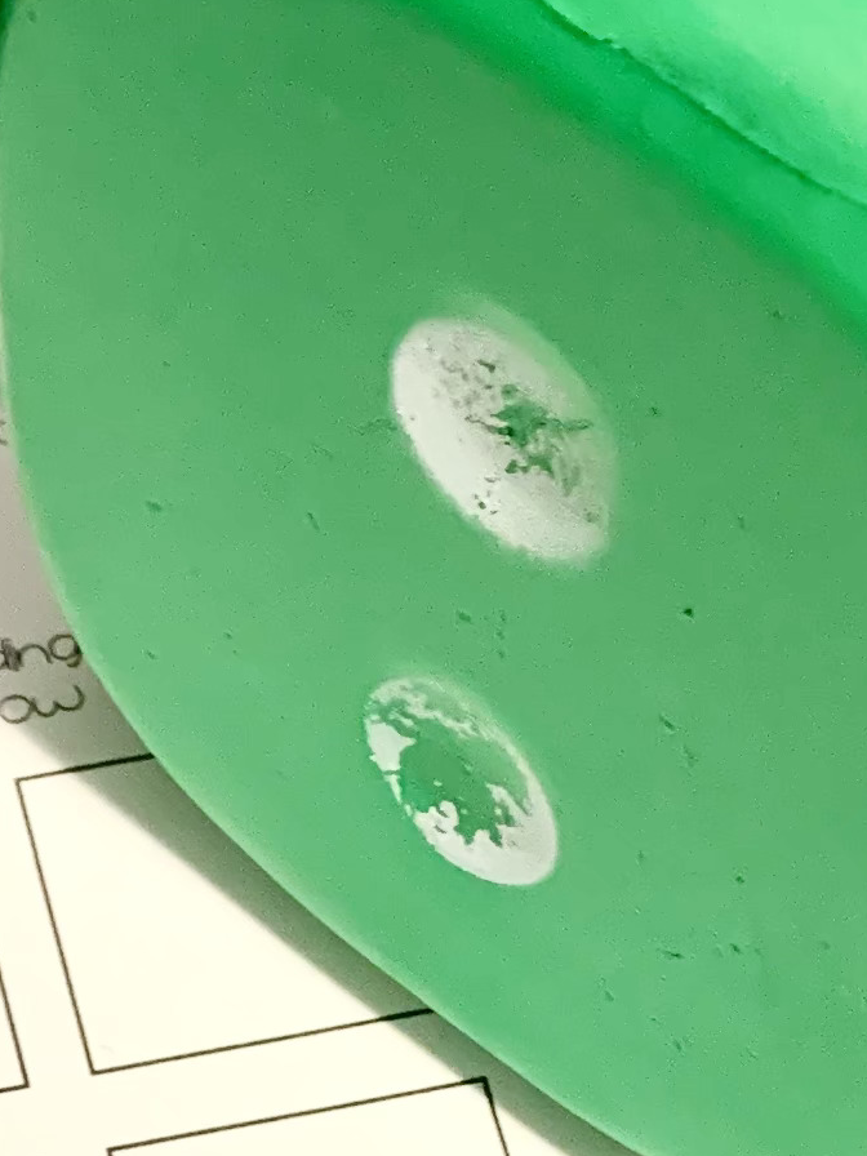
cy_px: 1470
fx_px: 3907
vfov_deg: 16.0
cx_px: 46
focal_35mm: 117
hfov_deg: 12.5
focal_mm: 4.25
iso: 250
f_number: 1.8
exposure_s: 1/42
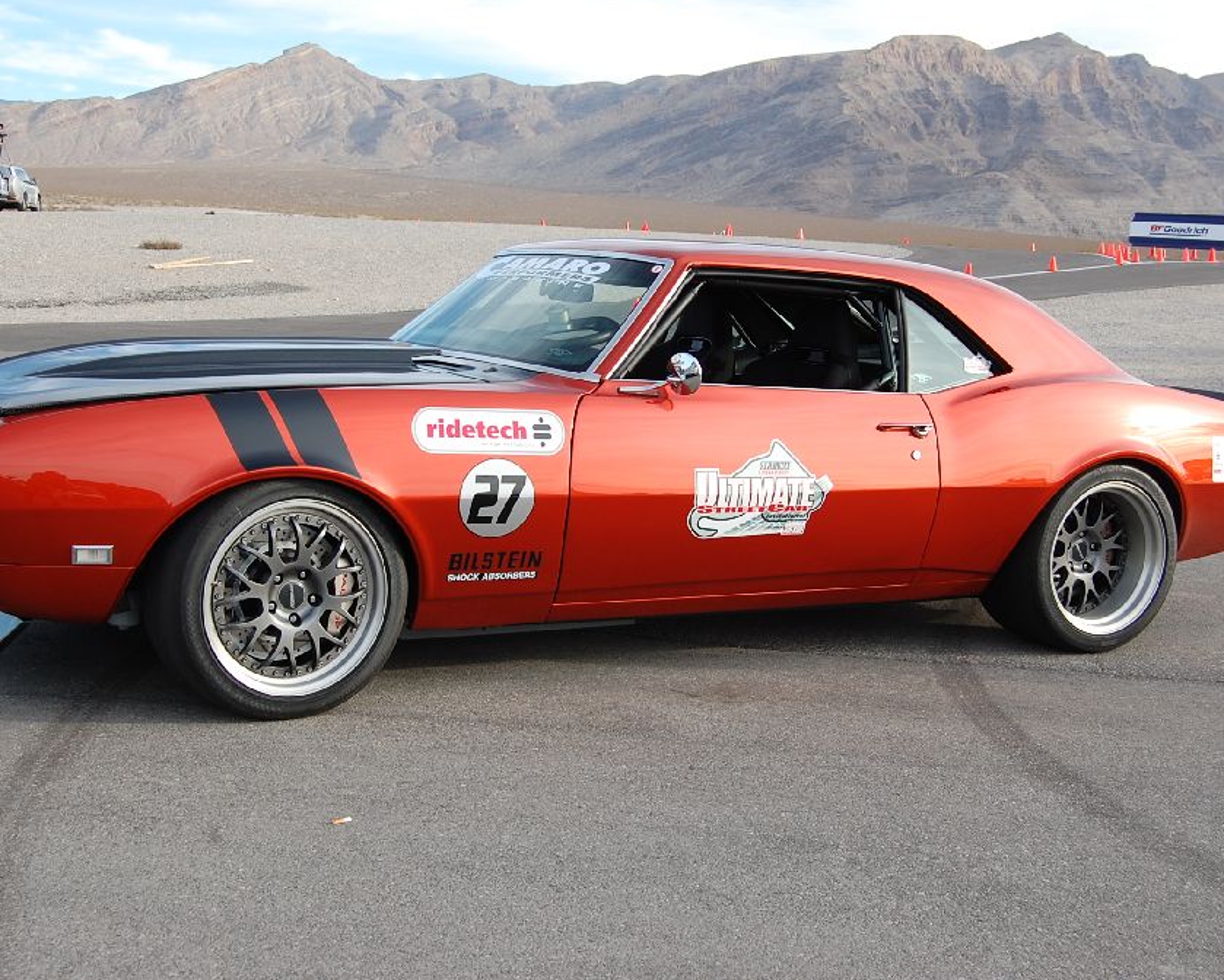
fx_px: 1740
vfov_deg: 31.5
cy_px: 488
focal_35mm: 48
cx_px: 584
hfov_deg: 38.8
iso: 200
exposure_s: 1/200
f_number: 7.1
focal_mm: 28
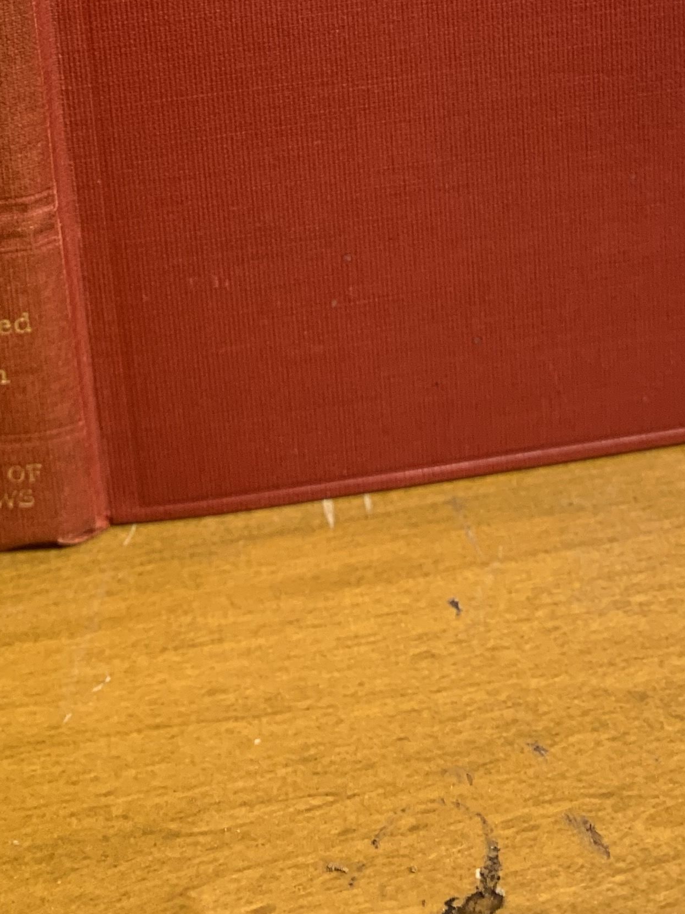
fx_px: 1662
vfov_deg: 27.1
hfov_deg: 23.2
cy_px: -190
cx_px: 246
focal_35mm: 63
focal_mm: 4.25
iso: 64
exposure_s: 1/60
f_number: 1.8
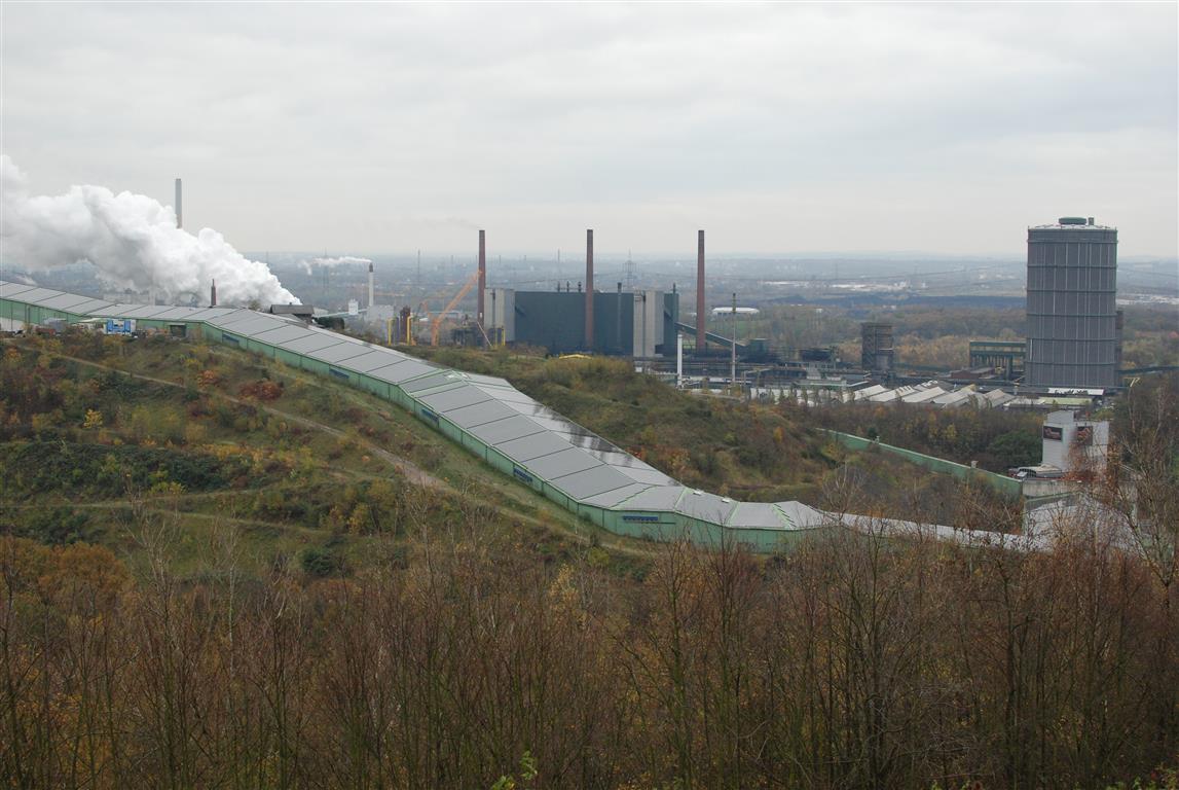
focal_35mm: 52
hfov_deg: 37.8
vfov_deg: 25.8
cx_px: 590
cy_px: 395
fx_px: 1722
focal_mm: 35
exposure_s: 1/800
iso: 640
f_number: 5
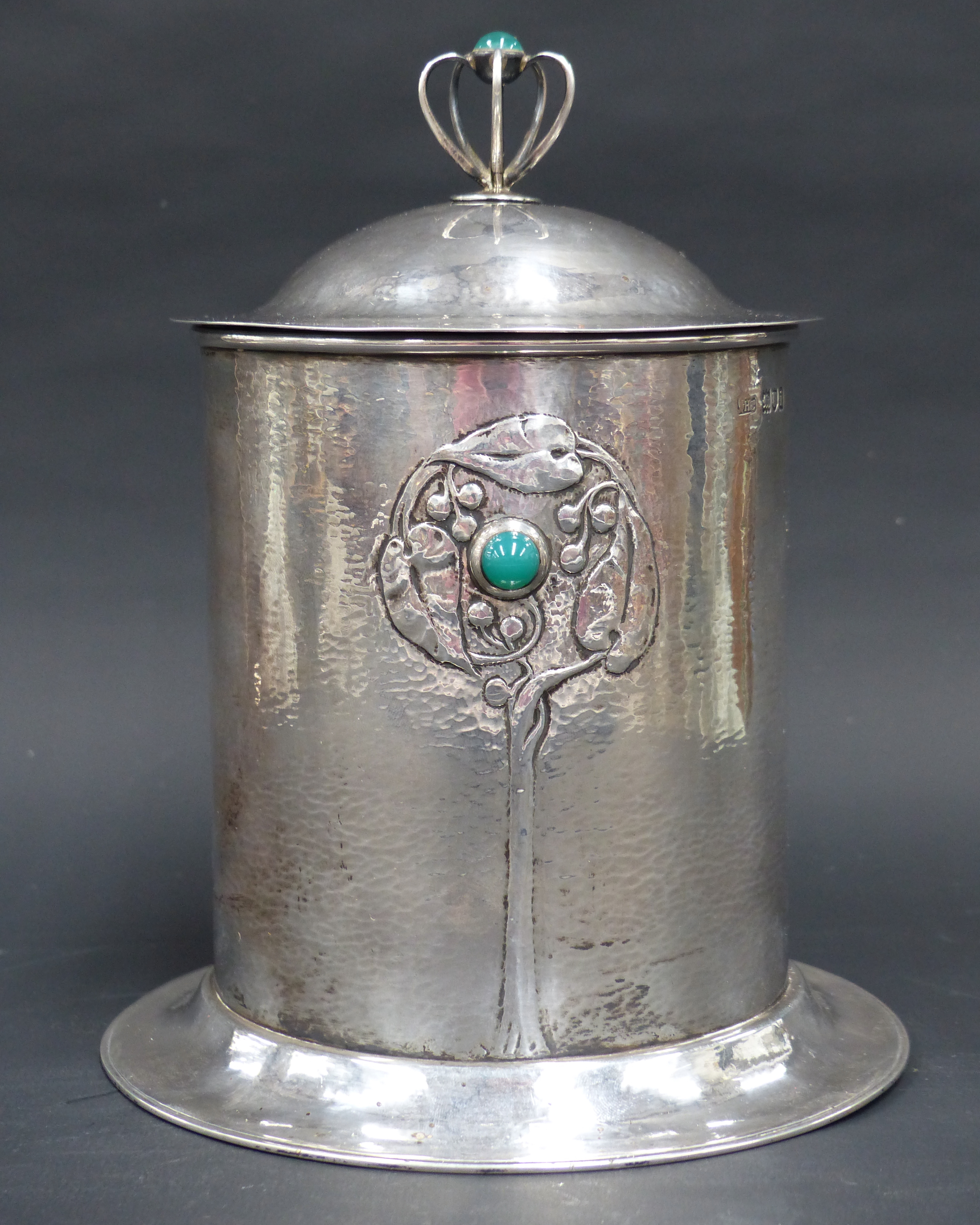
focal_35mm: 73
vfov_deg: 26.1
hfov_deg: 21.0
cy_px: 575
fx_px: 2647
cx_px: 490
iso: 250
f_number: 2.8
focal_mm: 11.9
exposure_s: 1/60
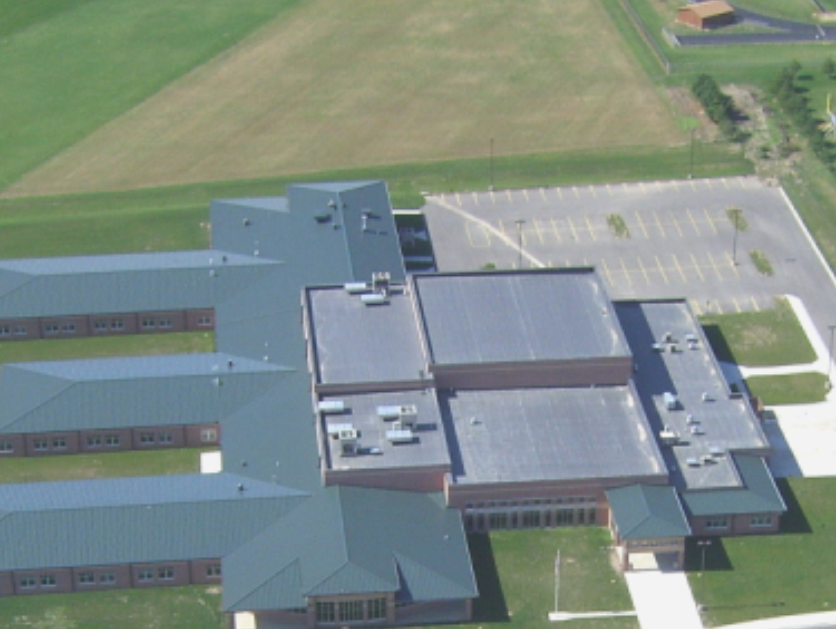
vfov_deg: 19.4
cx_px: 709
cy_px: 418
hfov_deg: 25.1
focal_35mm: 76
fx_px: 1837
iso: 50
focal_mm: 7.8
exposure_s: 1/400
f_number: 6.4
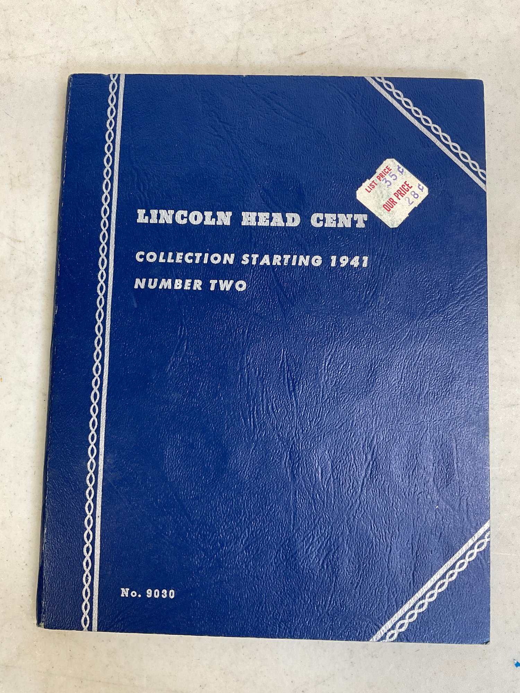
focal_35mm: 29
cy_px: 346
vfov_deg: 61.7
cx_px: 260
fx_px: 581
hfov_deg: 48.2
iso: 80
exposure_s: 1/60
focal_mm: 3
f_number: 1.8
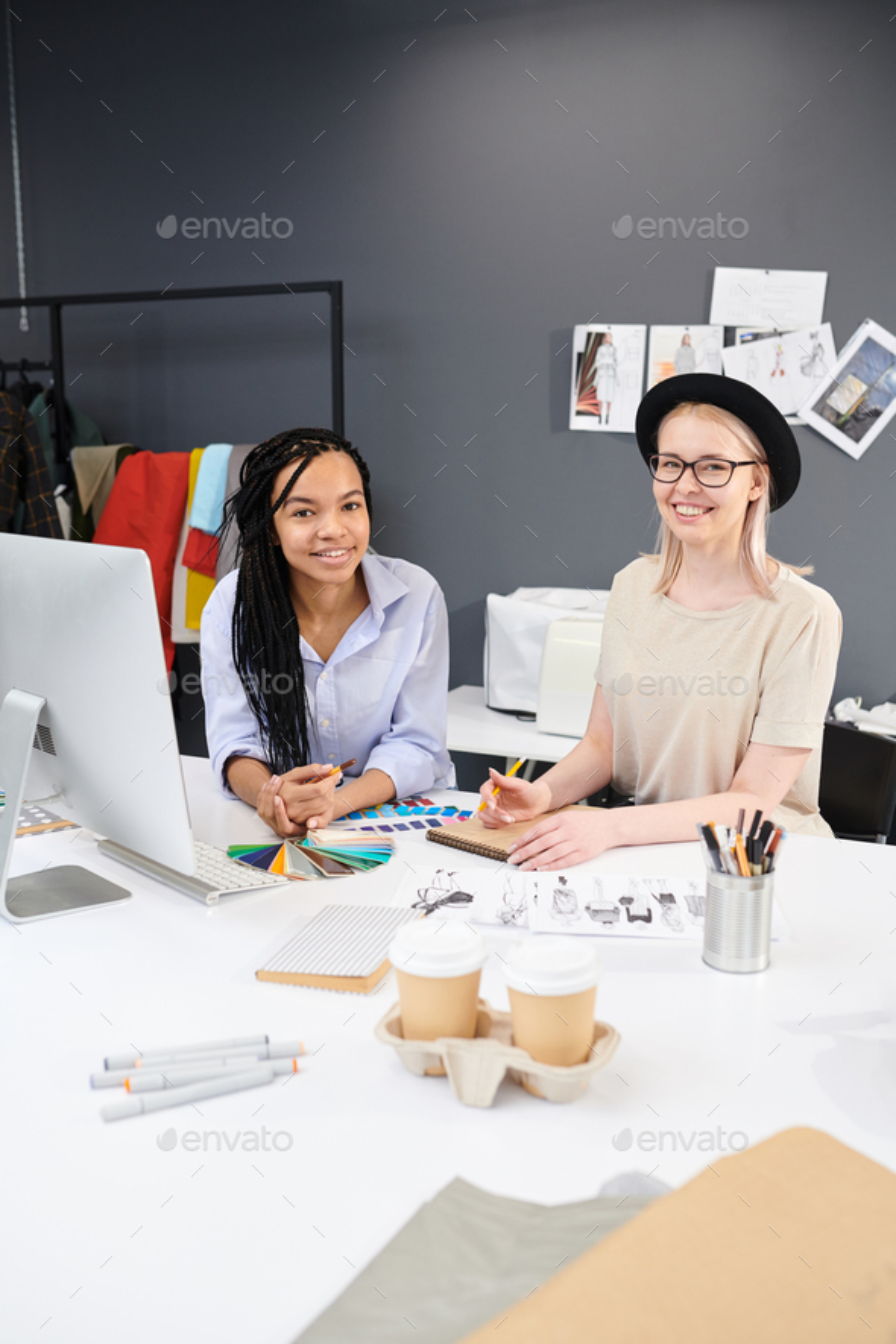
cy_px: 672
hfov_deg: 37.9
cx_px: 448
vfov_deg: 54.4
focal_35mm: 35
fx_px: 1307
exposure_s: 1/160
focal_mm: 35
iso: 800
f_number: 4
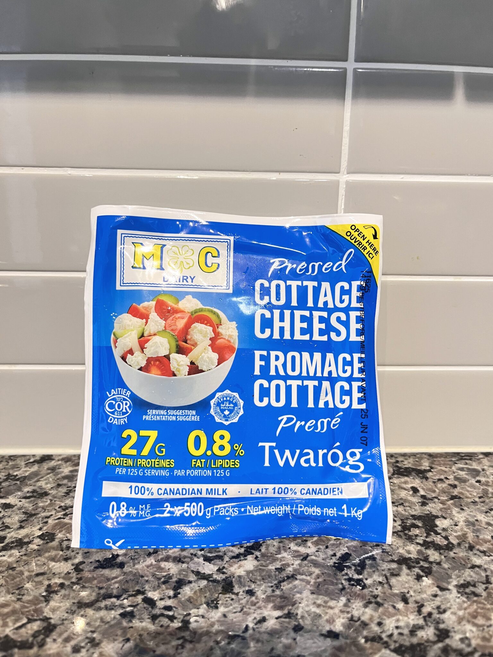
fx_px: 494
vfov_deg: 67.3
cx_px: 246
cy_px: 328
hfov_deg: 53.1
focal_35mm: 26
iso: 320
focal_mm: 5.1
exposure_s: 1/60
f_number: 1.6
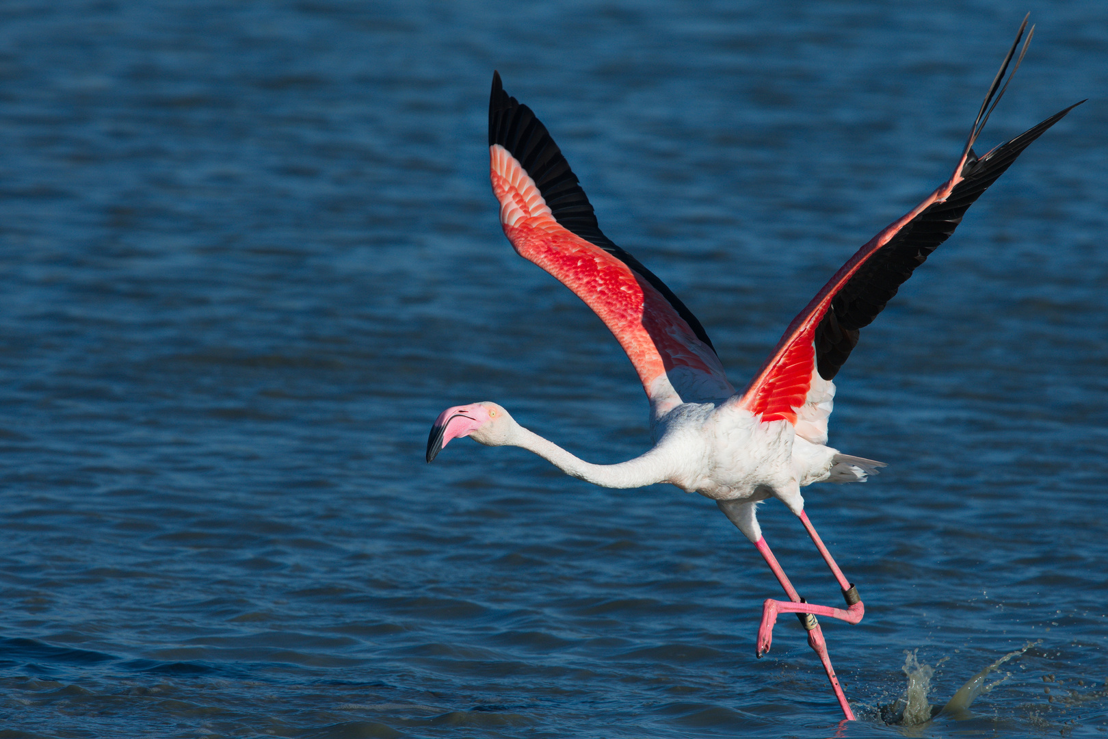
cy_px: 370
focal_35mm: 630
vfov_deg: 2.2
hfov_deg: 3.3
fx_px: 19388
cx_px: 554
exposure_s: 1/2000
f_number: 8
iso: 400
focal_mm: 420
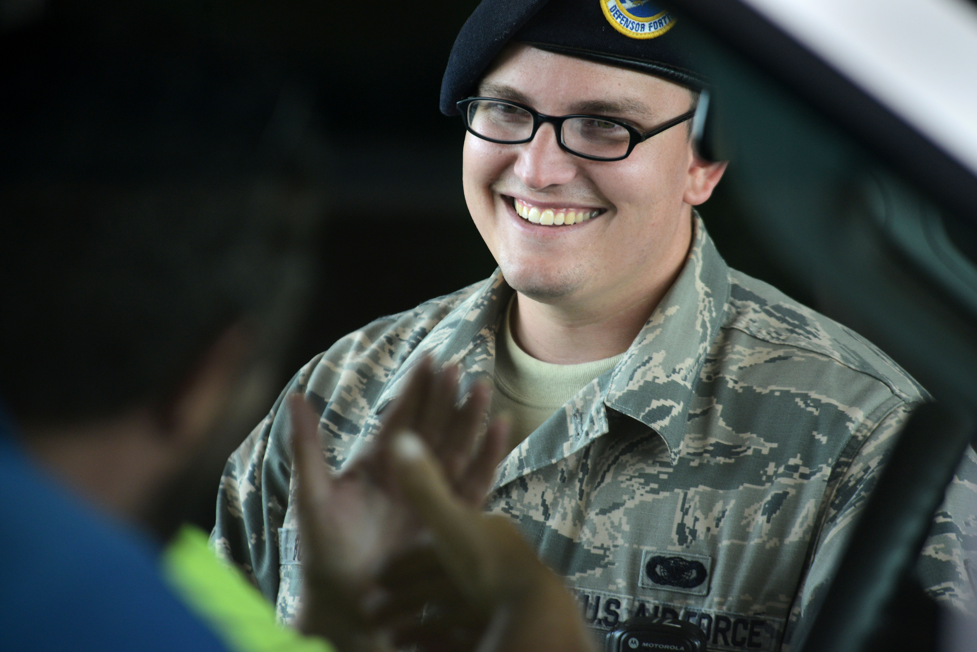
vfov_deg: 3.4
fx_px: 10858
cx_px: 488
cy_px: 326
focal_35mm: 400
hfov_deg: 5.2
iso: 640
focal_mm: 400
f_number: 5.6
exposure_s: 1/200
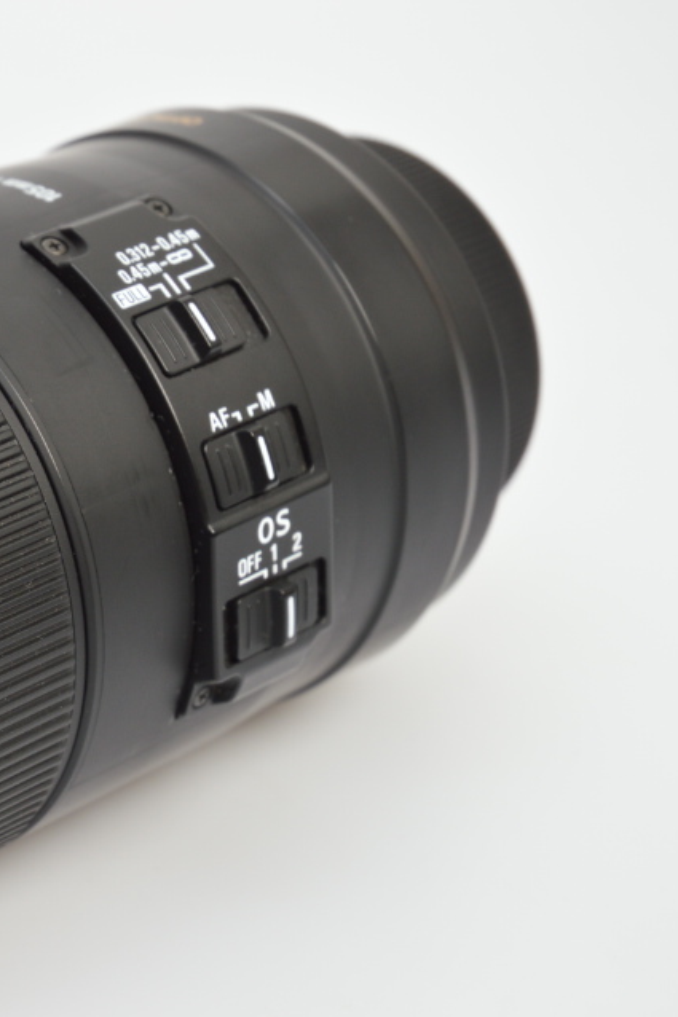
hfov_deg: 8.6
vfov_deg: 13.0
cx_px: -67
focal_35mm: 158
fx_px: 4466
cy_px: 508
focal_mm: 70
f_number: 7.1
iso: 200
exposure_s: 1/125
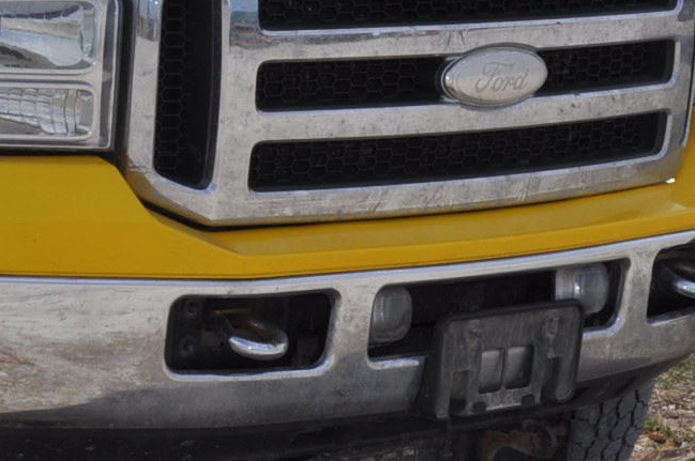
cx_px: -198
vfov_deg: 9.5
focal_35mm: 144
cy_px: 37
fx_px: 2770
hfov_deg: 13.8
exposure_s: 1/200
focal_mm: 29
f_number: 18
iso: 200
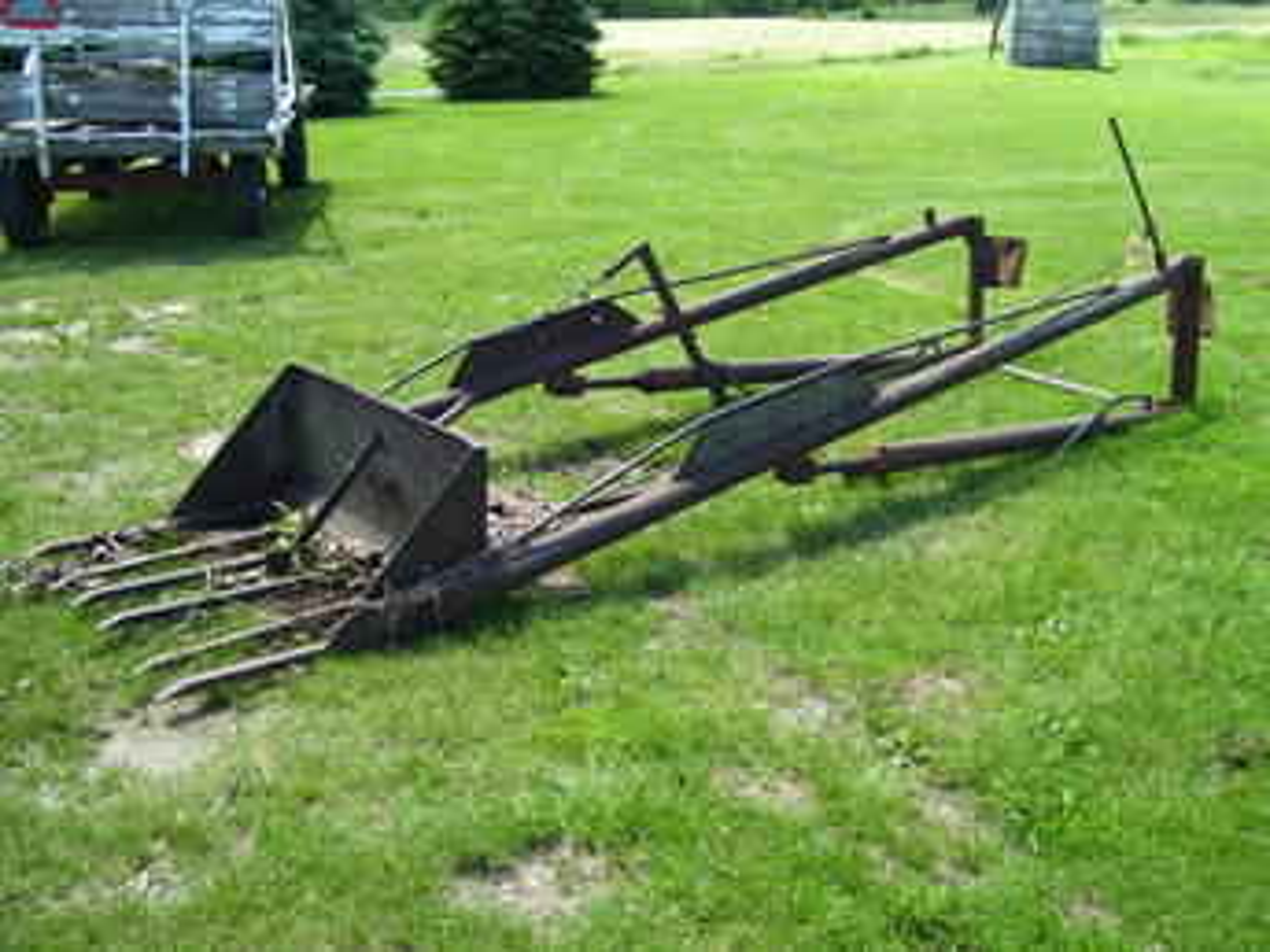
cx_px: 635
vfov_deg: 38.7
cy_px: 476
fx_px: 1357
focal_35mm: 37
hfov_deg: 50.1
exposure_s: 1/350
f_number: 2.7
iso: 80
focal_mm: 6
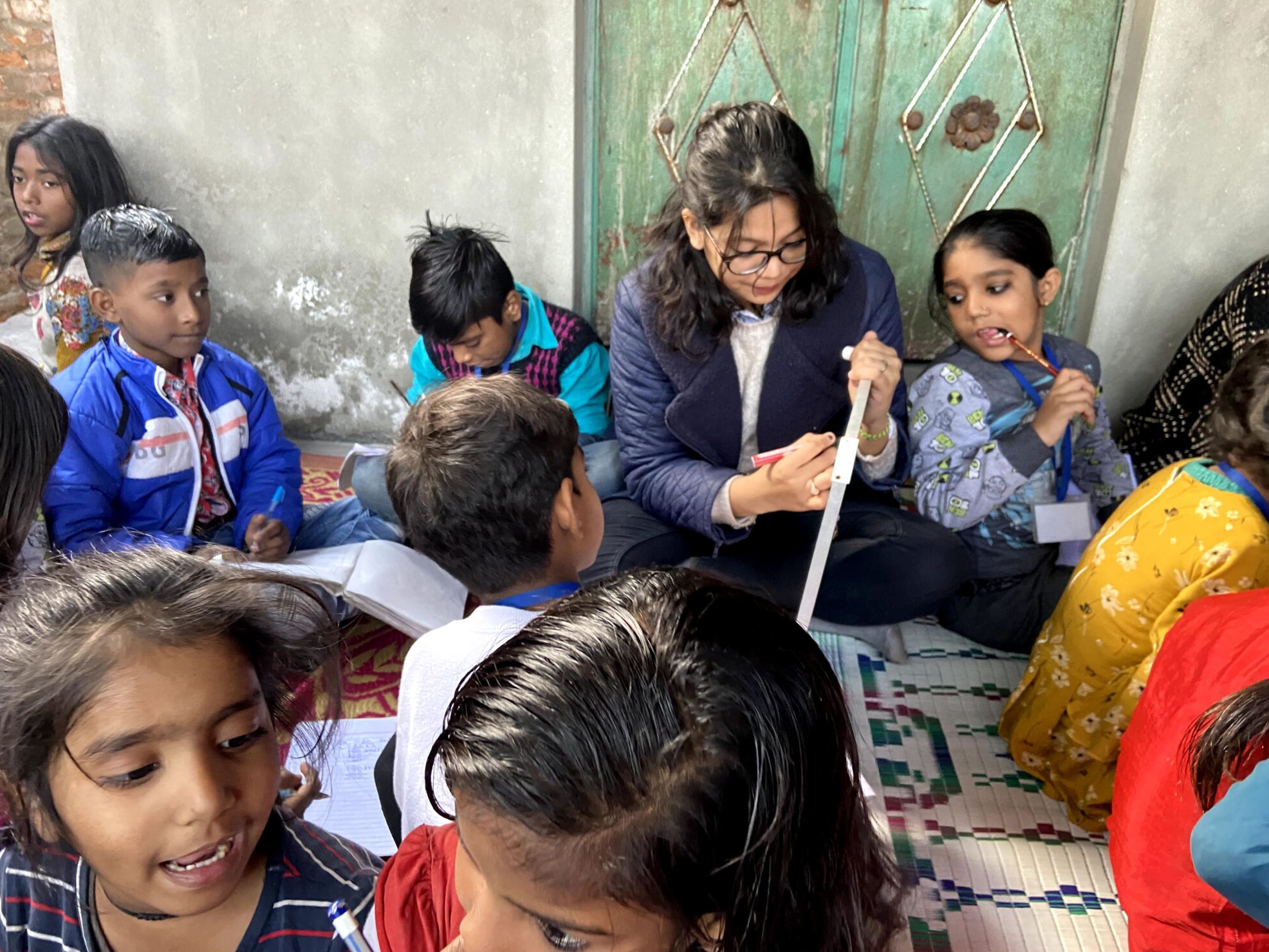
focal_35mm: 27
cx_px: 631
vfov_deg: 51.4
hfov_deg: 65.3
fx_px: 990
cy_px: 485
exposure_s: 1/60
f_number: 1.8
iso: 250
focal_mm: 4.25
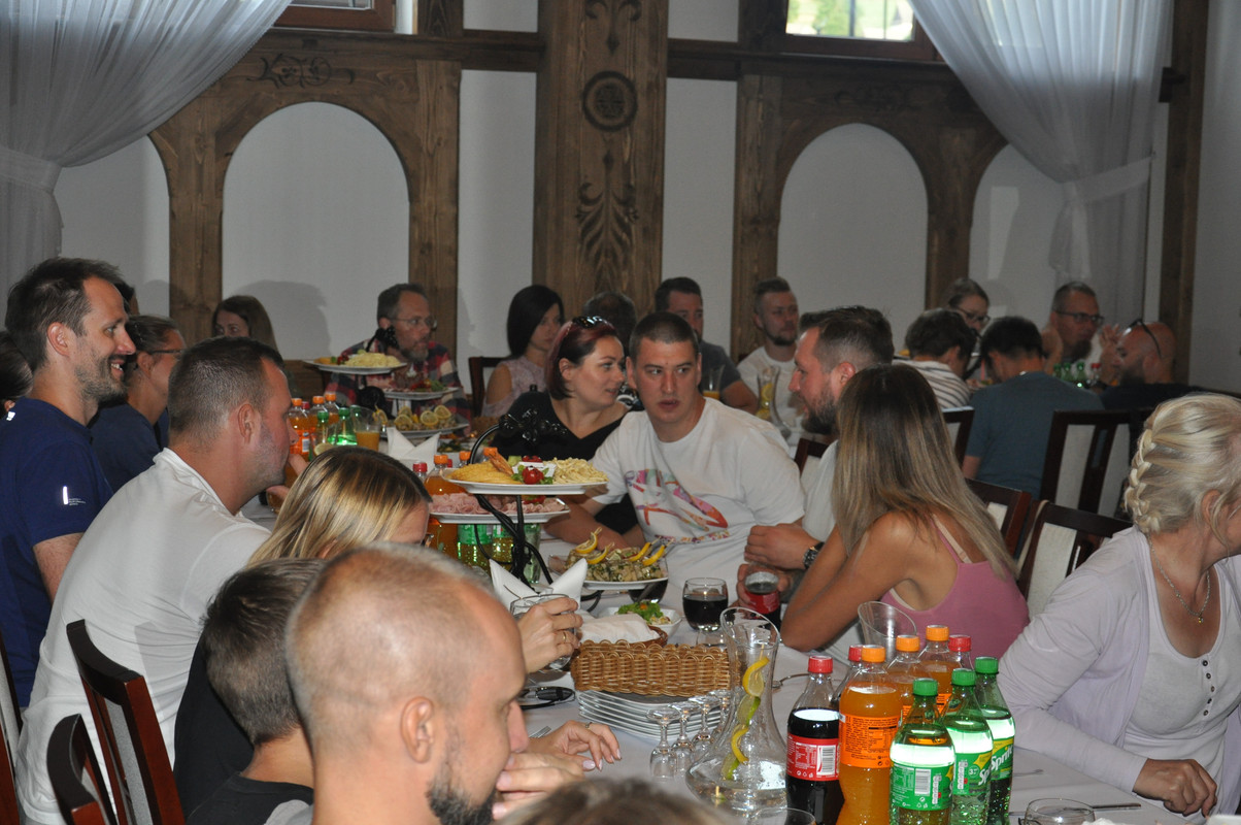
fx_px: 2066
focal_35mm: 60
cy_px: 412
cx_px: 620
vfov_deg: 22.6
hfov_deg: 33.4
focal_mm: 40
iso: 800
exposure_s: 1/60
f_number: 4.5
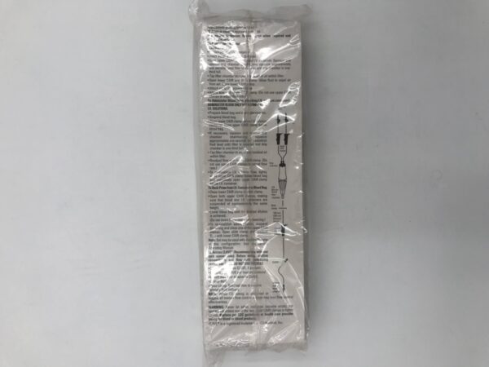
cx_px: 244
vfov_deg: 49.7
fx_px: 396
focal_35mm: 28
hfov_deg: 63.4
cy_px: 184
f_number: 1.8
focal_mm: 3.99
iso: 20
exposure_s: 1/207
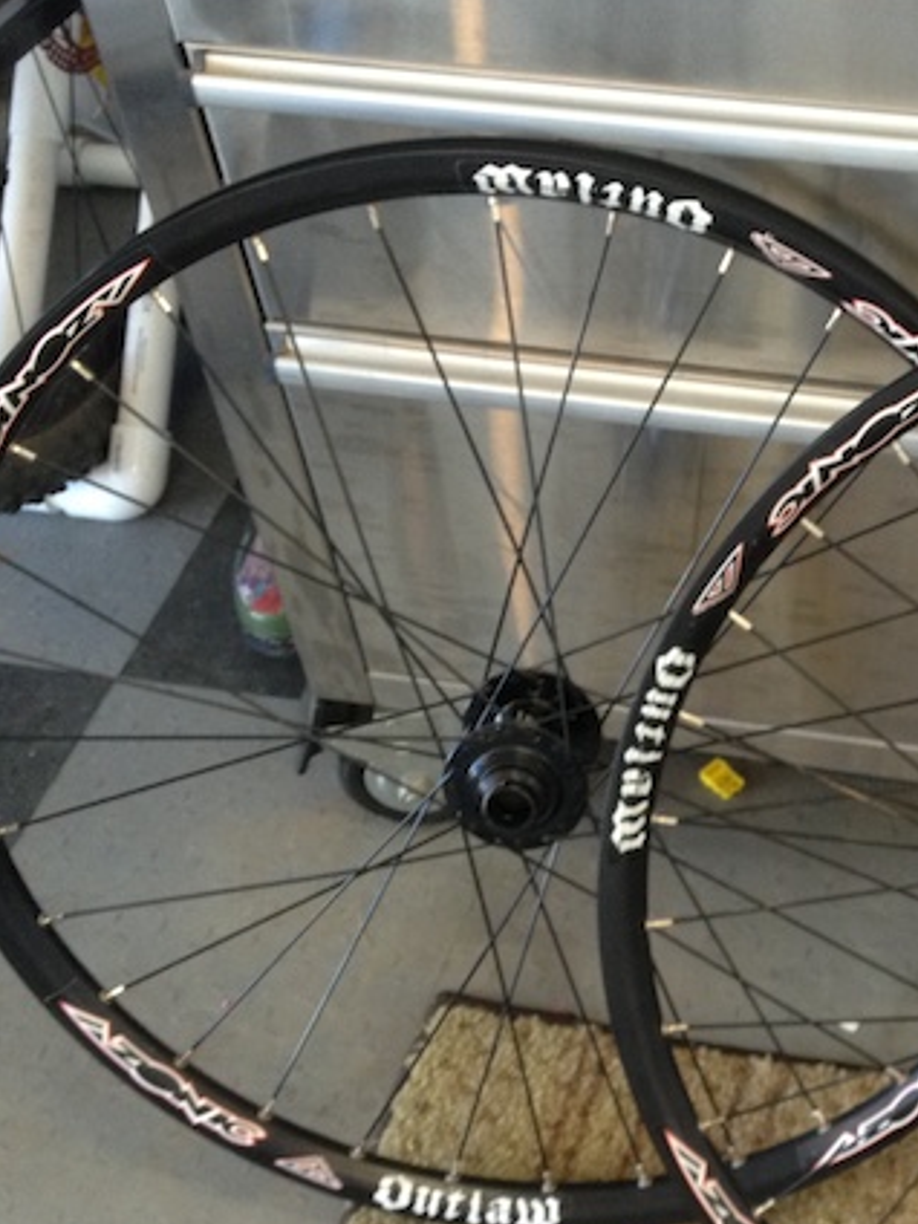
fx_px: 2334
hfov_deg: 21.7
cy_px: 788
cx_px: 852
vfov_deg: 29.2
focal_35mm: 66
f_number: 2.4
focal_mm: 4.28
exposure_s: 1/20
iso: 125
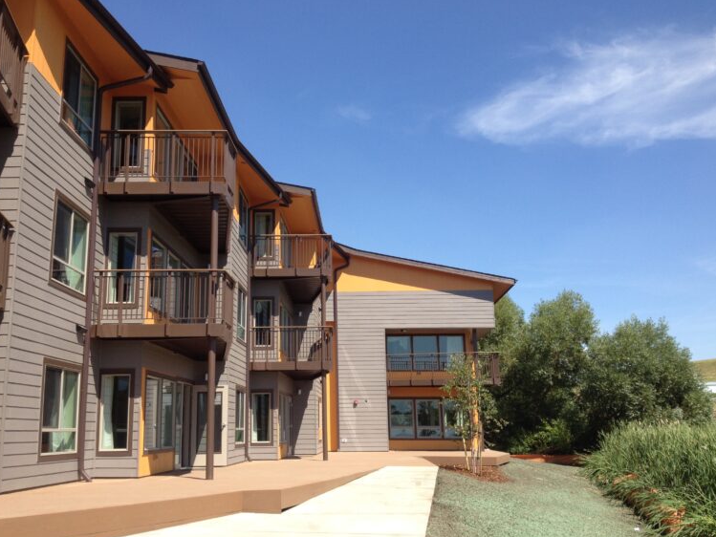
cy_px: 280
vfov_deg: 38.7
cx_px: 352
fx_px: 765
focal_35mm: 37
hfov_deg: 50.1
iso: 50
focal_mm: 4.28
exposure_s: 1/1151
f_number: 2.4
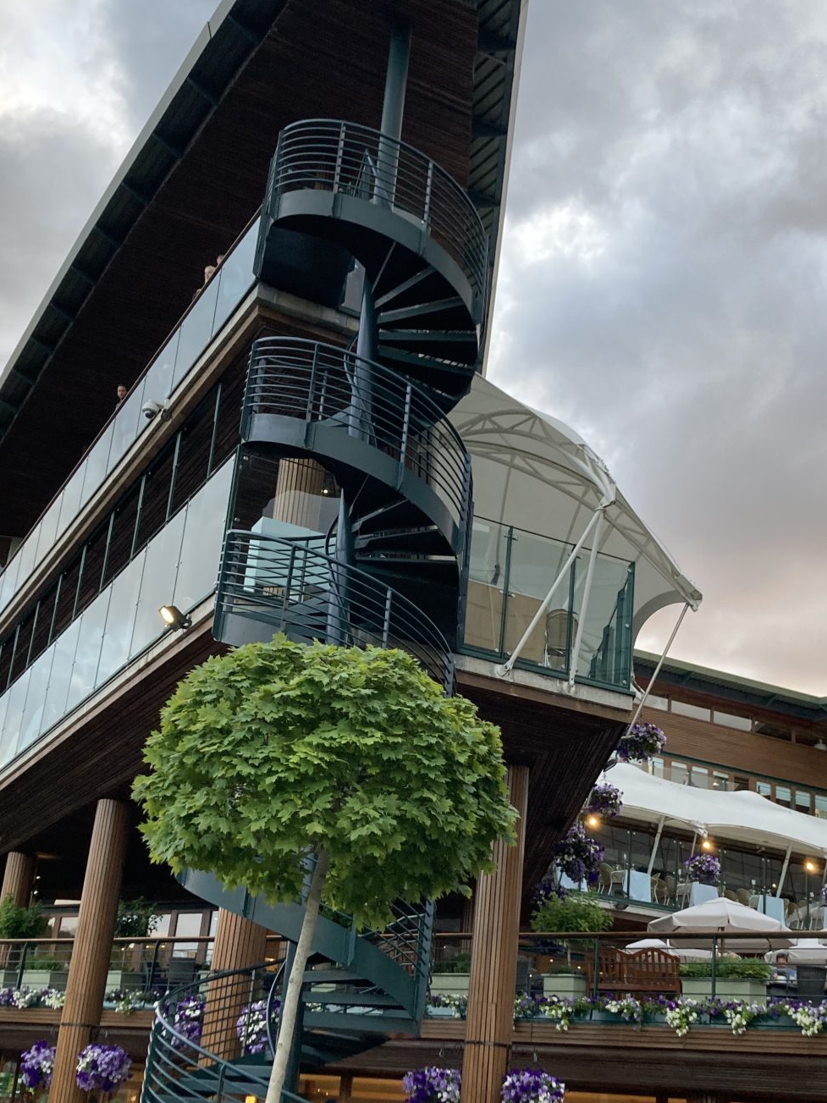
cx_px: 449
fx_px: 1402
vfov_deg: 42.8
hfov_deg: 32.9
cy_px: 641
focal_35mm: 44
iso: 64
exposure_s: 1/100
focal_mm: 3.99
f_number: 1.8
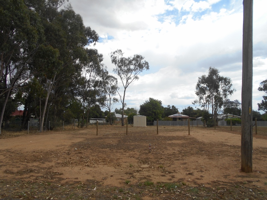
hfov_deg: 67.3
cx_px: 134
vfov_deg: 53.1
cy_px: 100
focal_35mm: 26
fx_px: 201
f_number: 3.2
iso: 80
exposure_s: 1/800
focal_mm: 4.6
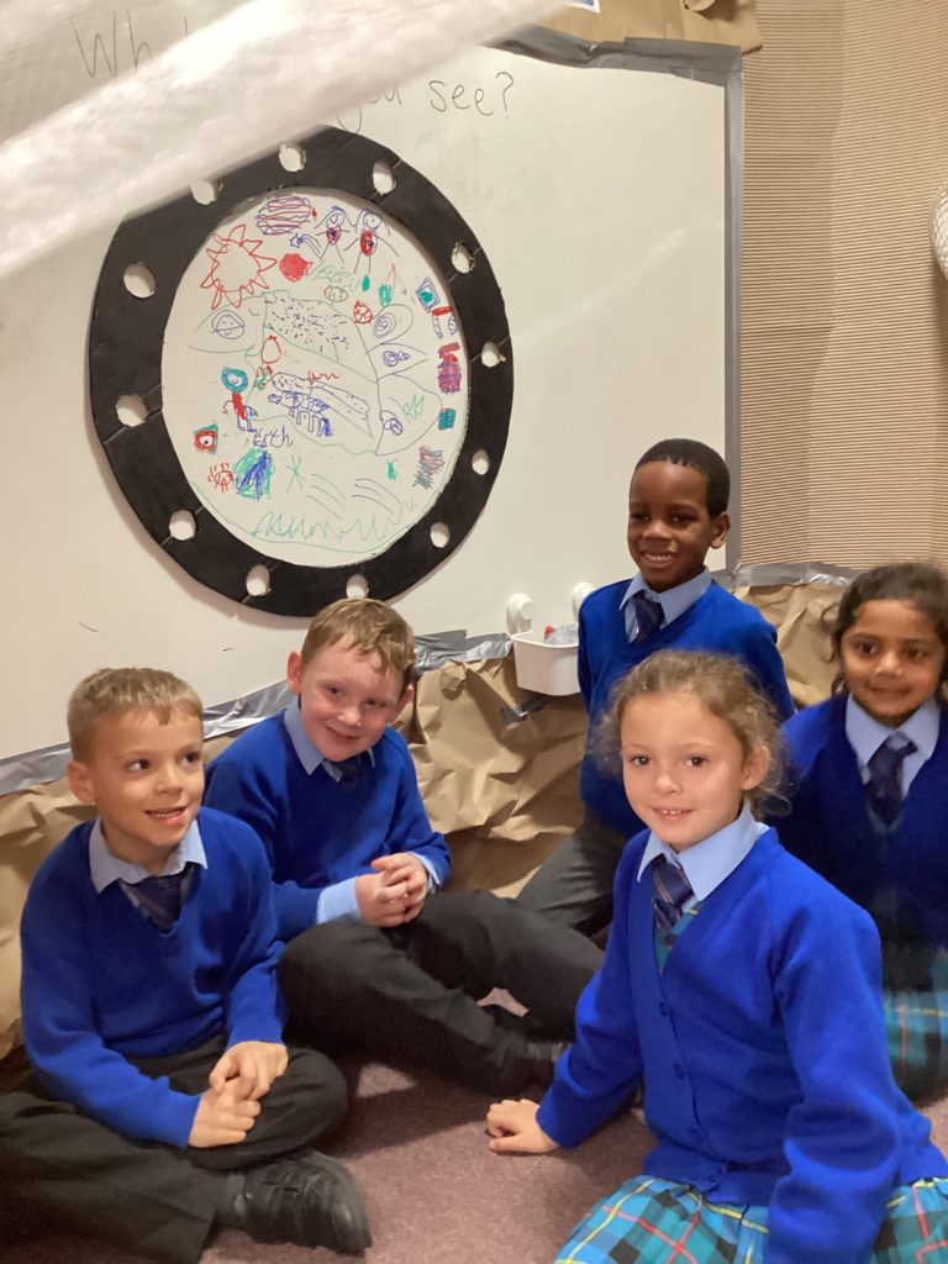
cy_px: 632
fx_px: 1132
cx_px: 474
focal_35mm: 31
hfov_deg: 45.4
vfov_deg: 58.4
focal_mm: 3.3
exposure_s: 1/33
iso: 400
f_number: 2.4
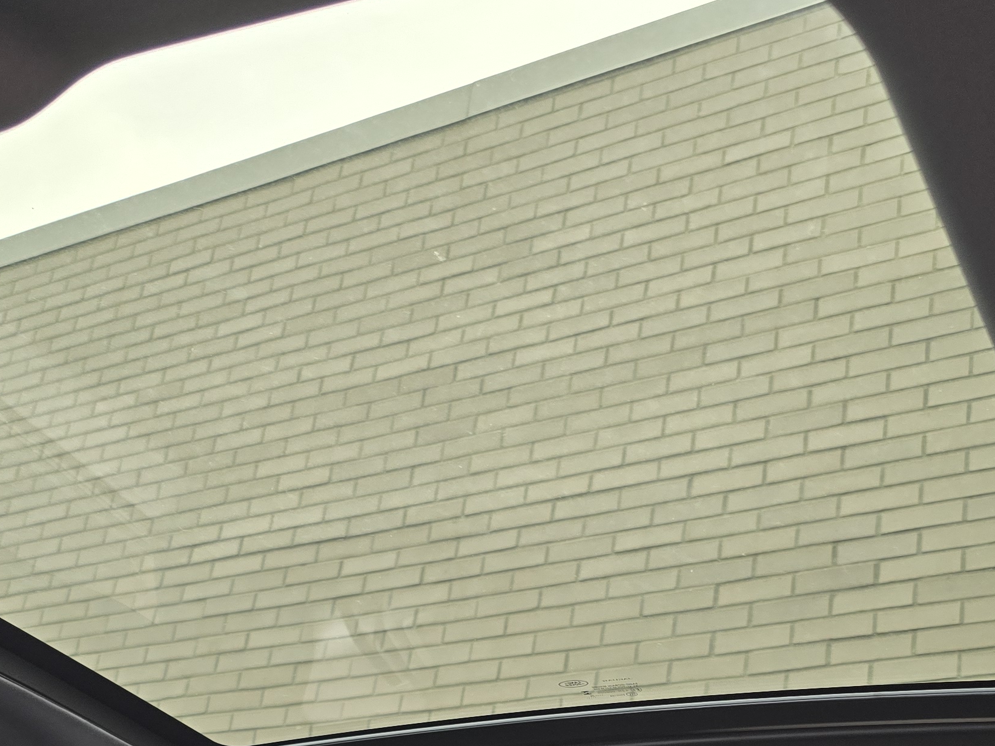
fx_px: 1610
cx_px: 420
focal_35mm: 56
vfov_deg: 24.3
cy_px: 824
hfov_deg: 34.3
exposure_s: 1/180
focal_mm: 6.3
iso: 100
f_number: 1.7
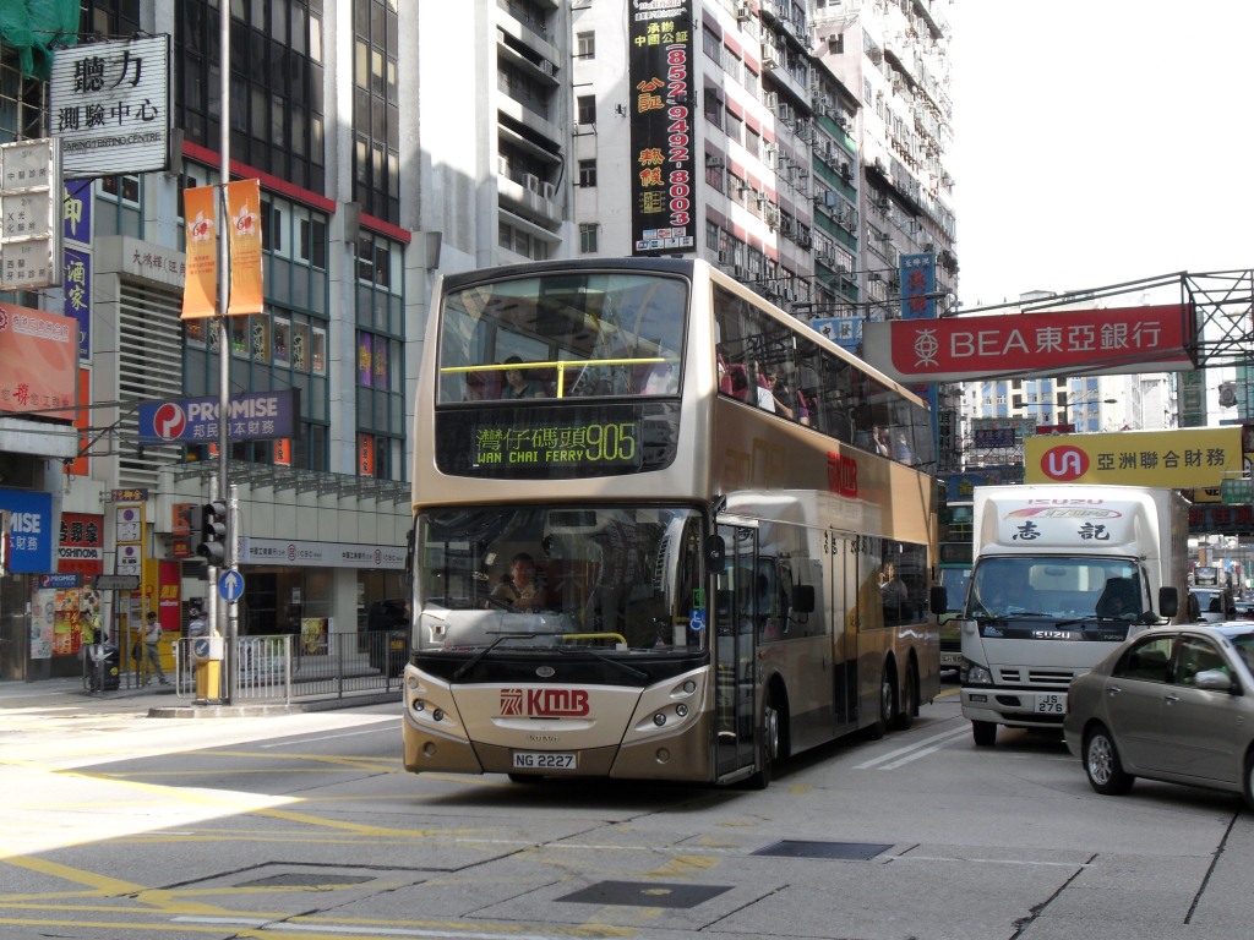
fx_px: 1811
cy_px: 470
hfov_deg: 38.2
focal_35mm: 50
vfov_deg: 29.1
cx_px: 627
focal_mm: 9
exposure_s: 1/180
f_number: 4.3
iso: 80
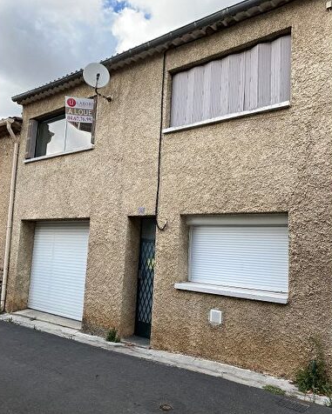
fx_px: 344
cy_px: 213
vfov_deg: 62.2
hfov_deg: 51.5
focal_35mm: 28
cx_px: 164
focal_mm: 4.25
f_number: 1.8
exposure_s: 1/927
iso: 32
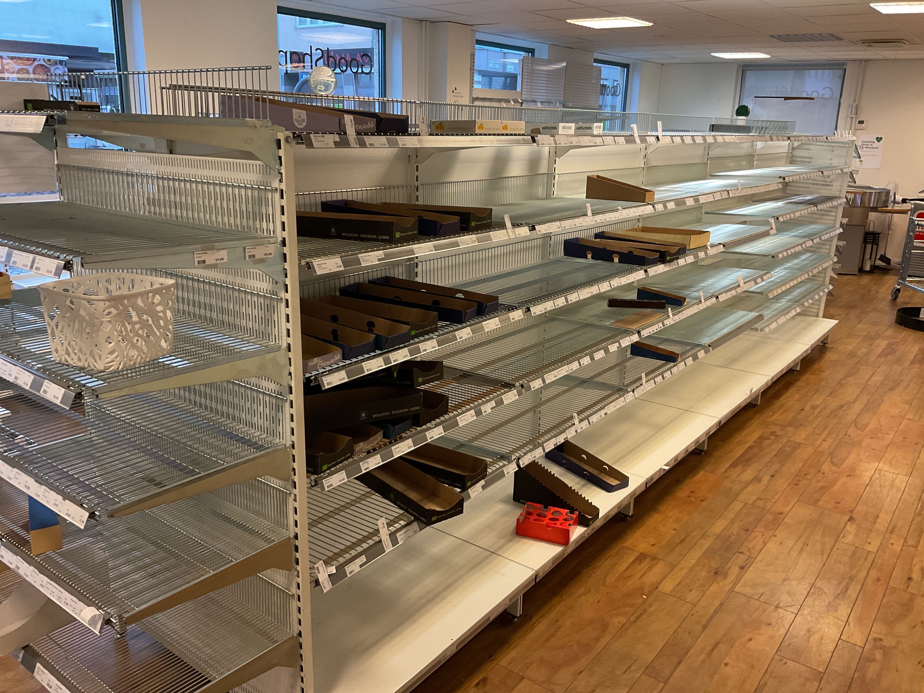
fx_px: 774
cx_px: 462
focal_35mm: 29
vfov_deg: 48.2
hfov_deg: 61.7
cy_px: 346
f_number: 1.8
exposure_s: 1/50
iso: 100
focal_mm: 3
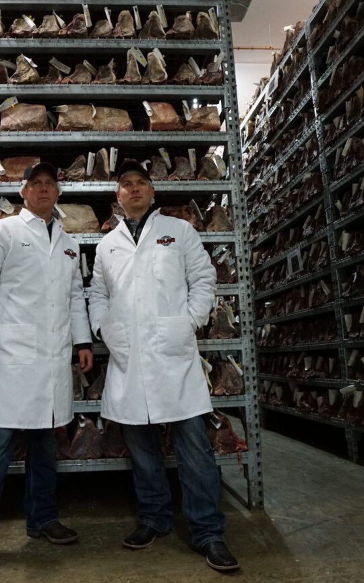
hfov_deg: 42.4
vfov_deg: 64.6
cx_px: 113
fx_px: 460
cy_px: 291
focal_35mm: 29
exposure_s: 1/100
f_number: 4
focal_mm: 16
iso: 5000
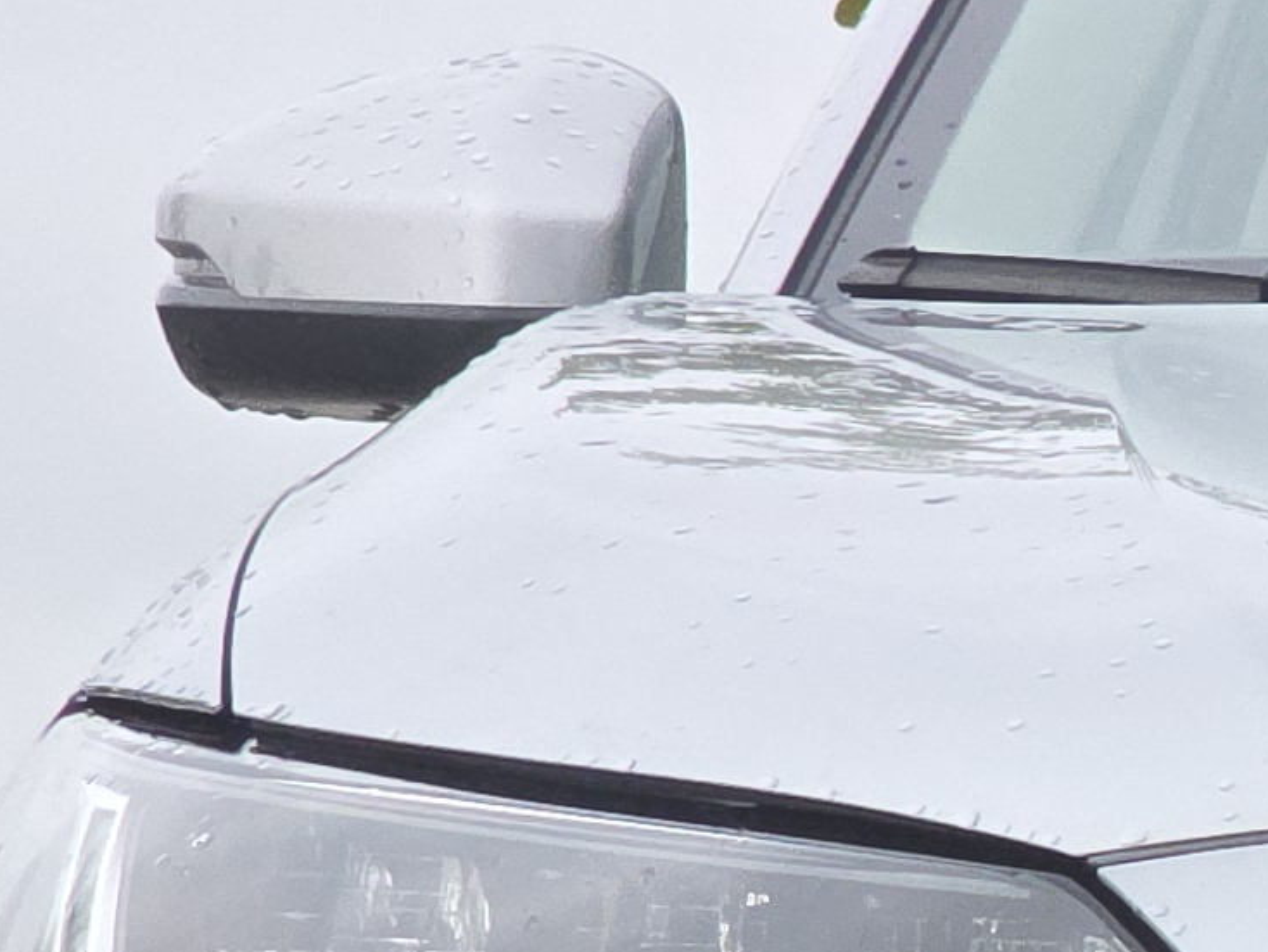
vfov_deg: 3.9
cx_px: 2769
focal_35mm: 376
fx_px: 13778
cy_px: 1745
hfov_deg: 5.1
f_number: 2.4
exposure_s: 1/378
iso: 50
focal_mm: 7.9
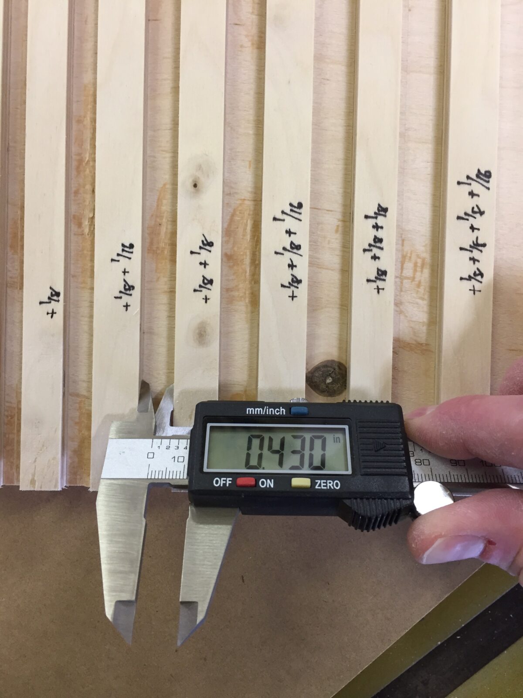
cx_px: 262
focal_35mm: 29
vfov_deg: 61.7
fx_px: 584
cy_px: 349
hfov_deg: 48.2
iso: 125
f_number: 2.2
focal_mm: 4.15
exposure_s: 1/33
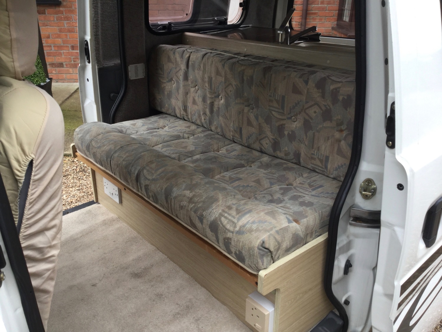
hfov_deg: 58.4
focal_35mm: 31
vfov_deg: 45.4
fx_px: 396
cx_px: 221
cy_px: 166
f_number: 2.4
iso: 25
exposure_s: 1/60
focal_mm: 3.3
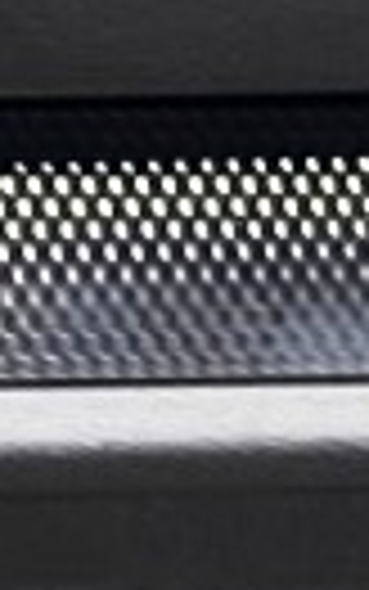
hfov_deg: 3.3
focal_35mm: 399
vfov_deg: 5.2
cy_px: 1198
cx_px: 716
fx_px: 6413
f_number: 1.78
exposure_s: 1/30
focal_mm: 6.86
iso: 640
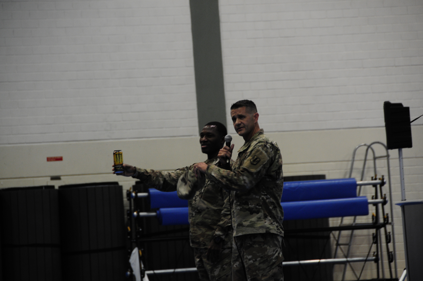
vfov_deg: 6.1
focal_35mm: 225
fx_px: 2641
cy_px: 140
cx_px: 212
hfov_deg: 9.2
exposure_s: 1/50
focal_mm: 150
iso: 800
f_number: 5.6
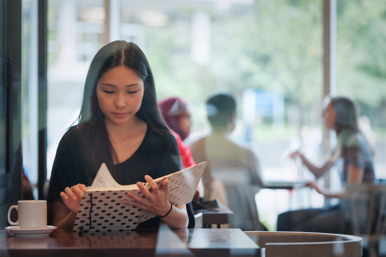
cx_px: 193
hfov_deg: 15.8
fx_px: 1393
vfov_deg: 10.5
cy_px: 128
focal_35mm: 130
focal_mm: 130
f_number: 2.8
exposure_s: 1/125
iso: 2000
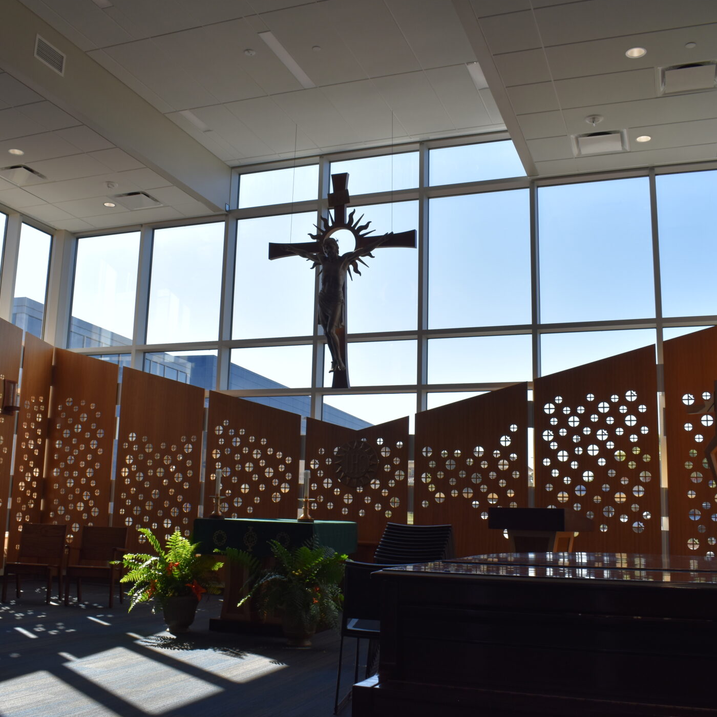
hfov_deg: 47.2
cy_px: 362
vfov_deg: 47.2
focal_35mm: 35
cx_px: 326
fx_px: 820
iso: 200
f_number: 9
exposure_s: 1/320
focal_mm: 18
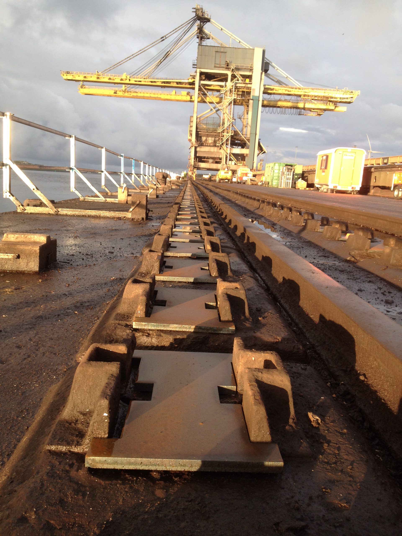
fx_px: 542
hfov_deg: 40.7
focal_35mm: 35
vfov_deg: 52.6
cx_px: 201
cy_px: 268
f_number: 2.4
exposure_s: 1/223
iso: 50
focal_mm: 4.28
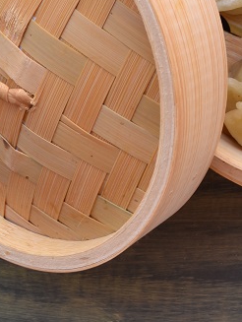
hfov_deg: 13.5
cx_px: 229
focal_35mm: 109
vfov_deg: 17.0
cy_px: -99
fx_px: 1014
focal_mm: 22
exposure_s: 1/25
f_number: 5.6
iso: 100
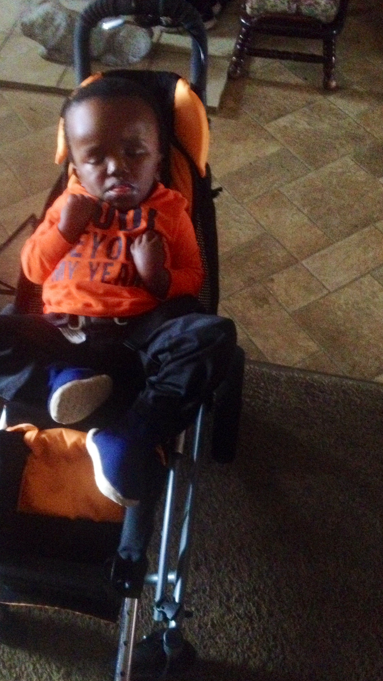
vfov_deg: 51.6
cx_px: 124
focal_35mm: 39
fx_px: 704
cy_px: 336
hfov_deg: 30.2
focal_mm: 4.28
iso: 800
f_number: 2.4
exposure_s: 1/15
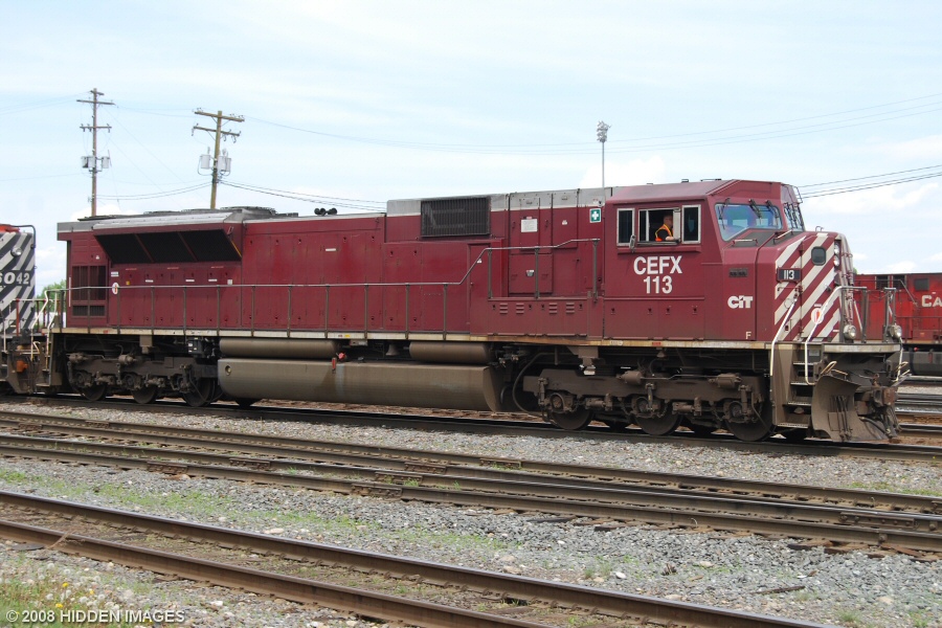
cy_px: 314
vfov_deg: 23.8
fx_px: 1491
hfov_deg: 35.1
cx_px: 471
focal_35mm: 57
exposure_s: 1/160
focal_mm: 38
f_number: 6.3
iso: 100
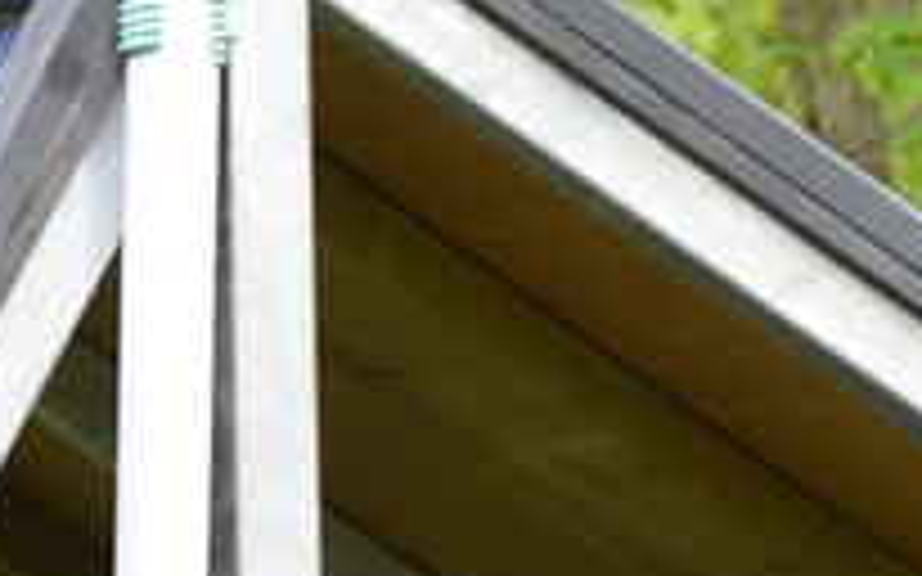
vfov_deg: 1.4
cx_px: -1466
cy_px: -238
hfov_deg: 2.3
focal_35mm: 921
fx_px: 23136
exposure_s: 1/640
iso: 1000
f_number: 4
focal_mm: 116
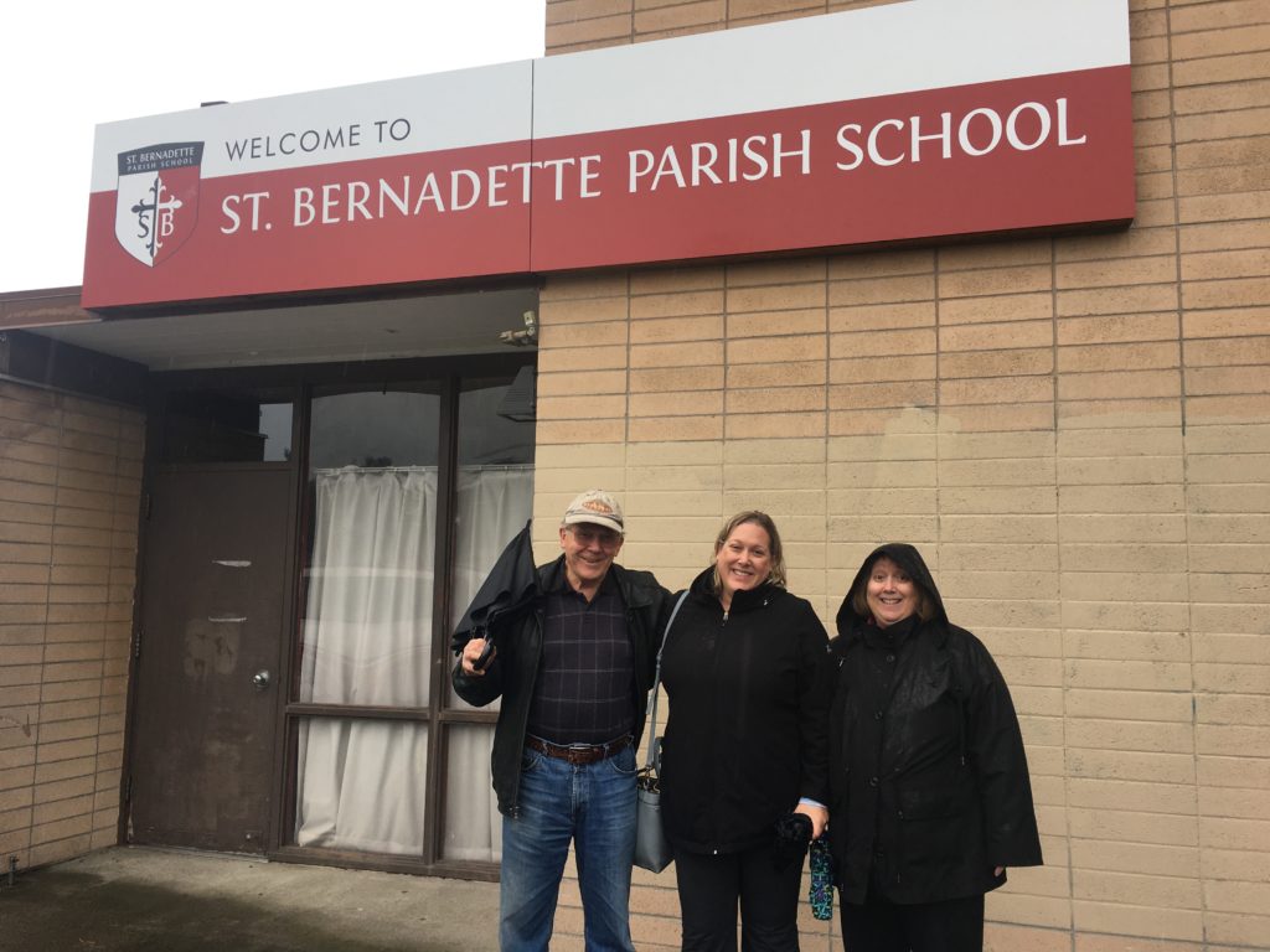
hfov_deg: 61.7
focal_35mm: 29
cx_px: 635
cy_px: 476
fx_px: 1064
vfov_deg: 48.2
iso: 25
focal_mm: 4.15
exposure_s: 1/250
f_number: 2.2
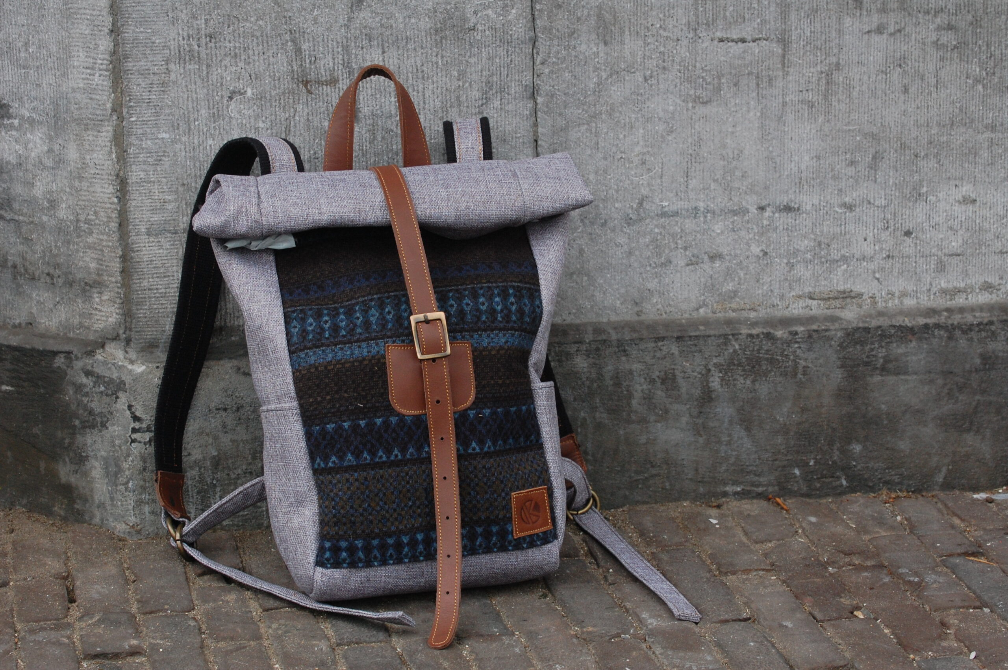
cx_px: 504
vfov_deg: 15.2
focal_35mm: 90
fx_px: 2518
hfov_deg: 22.6
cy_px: 335
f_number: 10
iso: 800
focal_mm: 60
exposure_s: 1/125
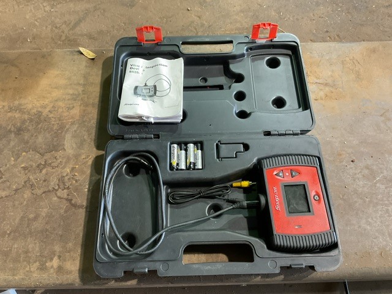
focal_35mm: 29
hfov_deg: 61.7
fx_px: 328
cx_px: 196
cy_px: 147
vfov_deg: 48.2
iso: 250
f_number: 1.8
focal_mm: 3
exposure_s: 1/33
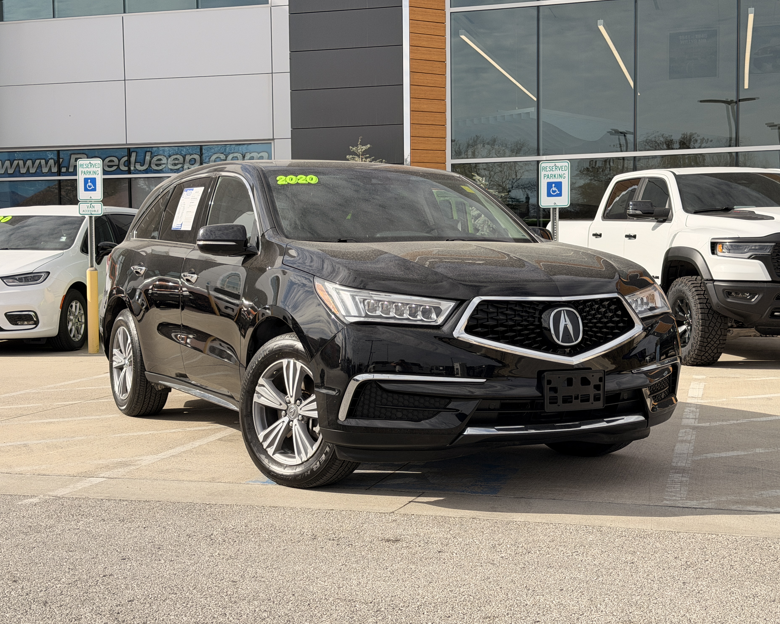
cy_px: 313
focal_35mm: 51
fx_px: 1177
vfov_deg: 29.7
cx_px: 407
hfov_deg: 36.6
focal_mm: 6.76
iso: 80
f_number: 1.78
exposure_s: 1/6024
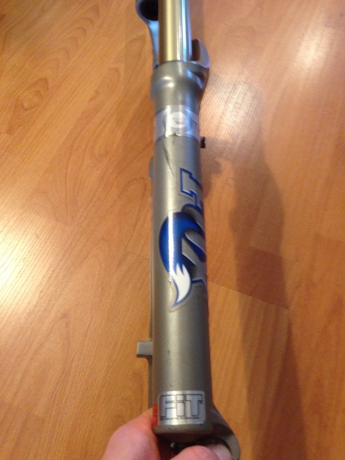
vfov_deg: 55.4
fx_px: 439
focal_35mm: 33
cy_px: 230
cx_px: 172
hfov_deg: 42.9
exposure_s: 1/20
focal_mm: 4.12
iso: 250
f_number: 2.4
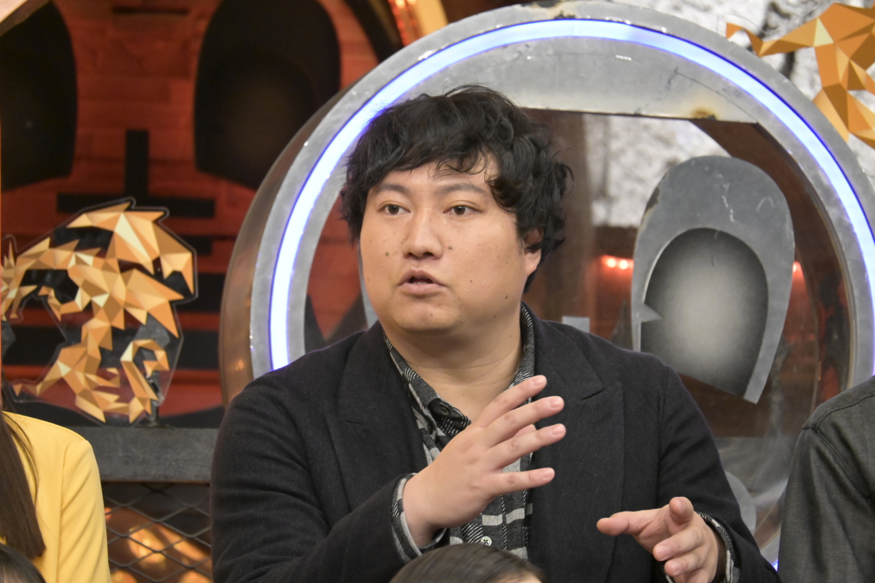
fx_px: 9115
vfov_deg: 3.7
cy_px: 292
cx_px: 438
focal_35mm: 375
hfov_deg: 5.5
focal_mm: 250
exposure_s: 1/320
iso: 5000
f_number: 6.3
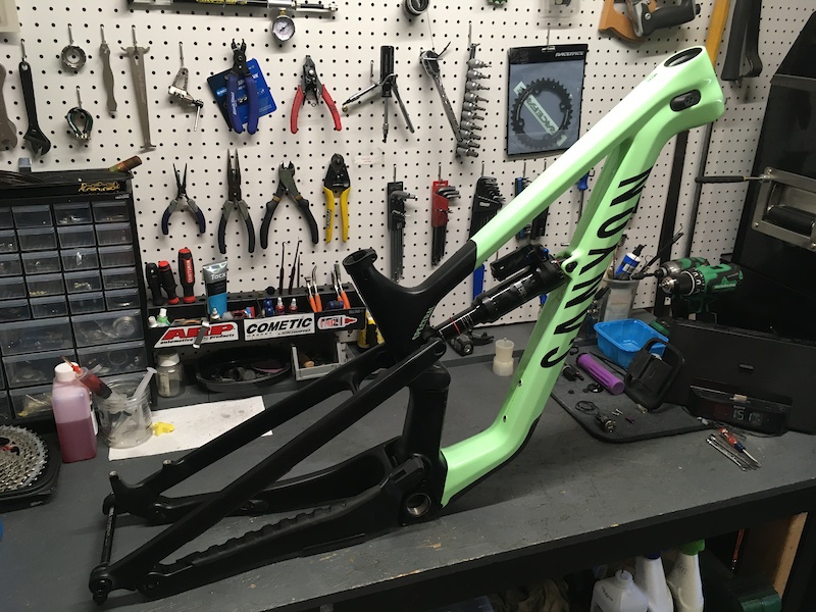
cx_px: 408
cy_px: 306
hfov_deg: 61.7
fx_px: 684
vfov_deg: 48.2
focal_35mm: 29
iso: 64
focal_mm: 4.15
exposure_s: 1/30
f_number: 2.2
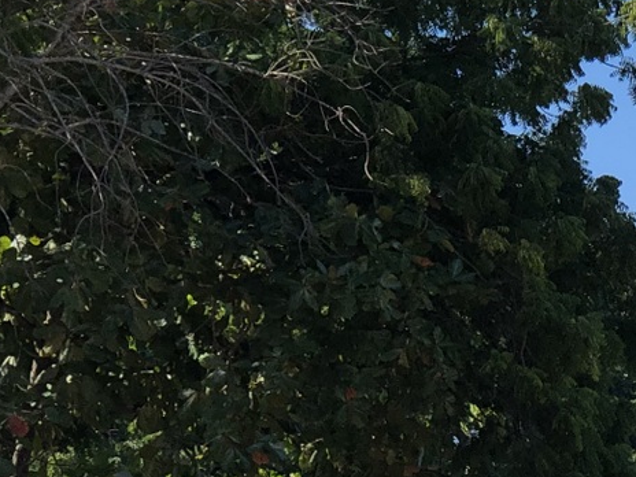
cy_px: 465
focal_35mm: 215
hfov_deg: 9.1
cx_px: 817
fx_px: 3950
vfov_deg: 6.9
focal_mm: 6
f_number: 2.4
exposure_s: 1/873
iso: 16
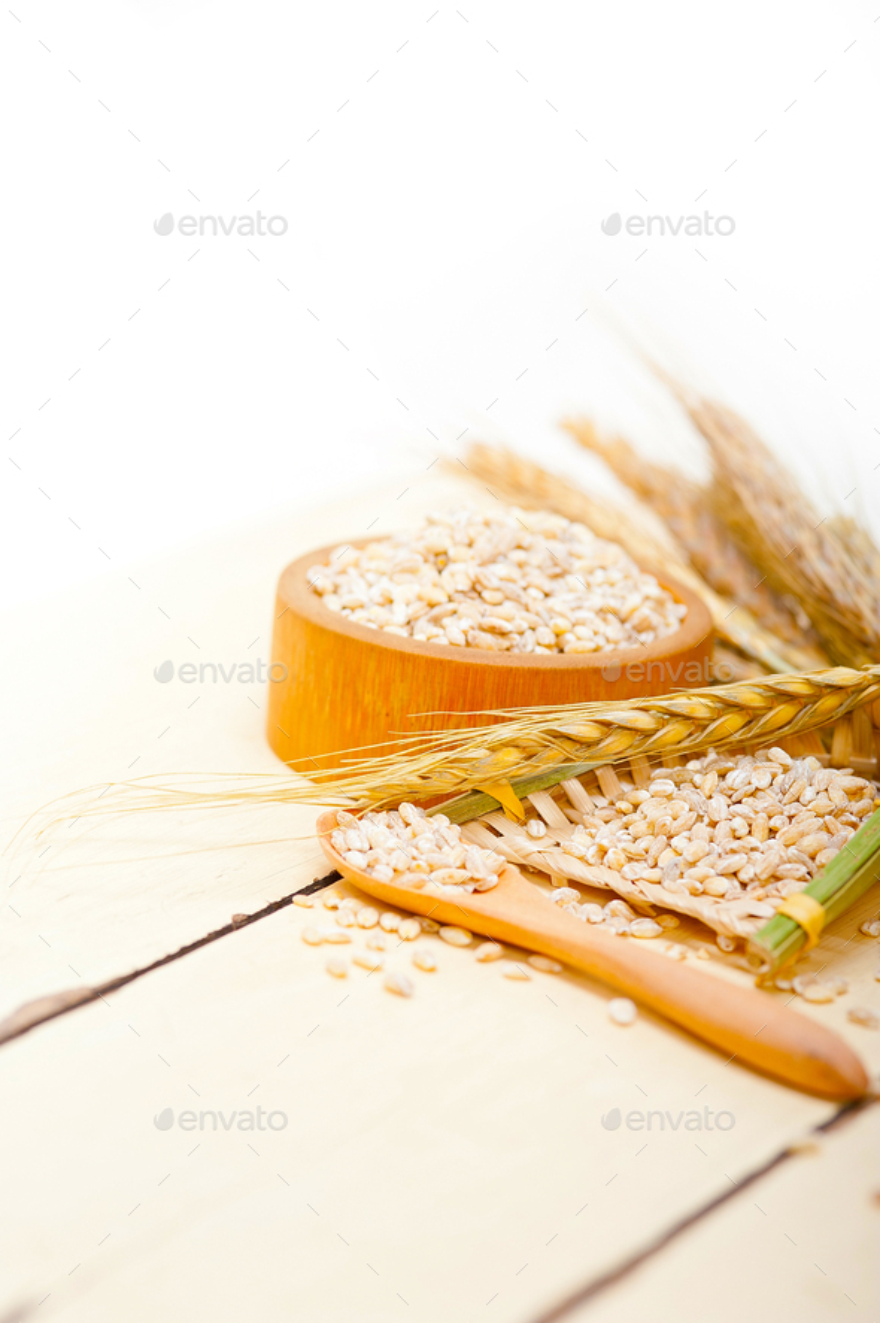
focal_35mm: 105
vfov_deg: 19.5
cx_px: 440
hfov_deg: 13.0
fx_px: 3856
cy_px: 662
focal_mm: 105
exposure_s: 1/200
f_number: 7.1
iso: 200
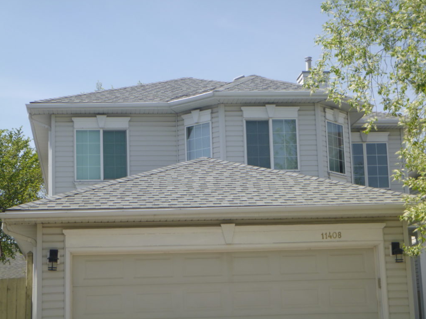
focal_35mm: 86
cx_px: 214
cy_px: 160
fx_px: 1058
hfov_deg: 22.8
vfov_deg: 17.2
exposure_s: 1/250
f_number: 5.7
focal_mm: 15.3
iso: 100
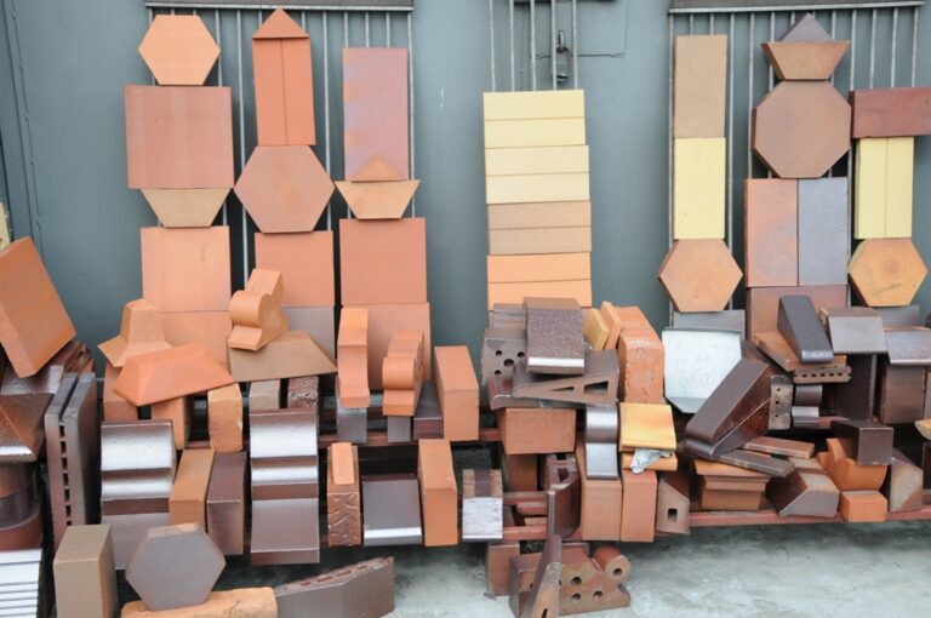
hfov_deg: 35.1
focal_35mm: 57
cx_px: 466
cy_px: 309
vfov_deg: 23.7
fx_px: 1472
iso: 200
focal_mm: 38
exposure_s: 1/125
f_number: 5.6
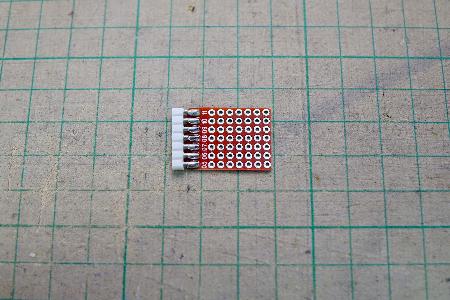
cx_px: 225
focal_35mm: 50
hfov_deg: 39.6
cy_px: 150
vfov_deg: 27.0
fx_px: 625
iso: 640
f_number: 2.8
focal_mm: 18.21
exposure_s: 1/50
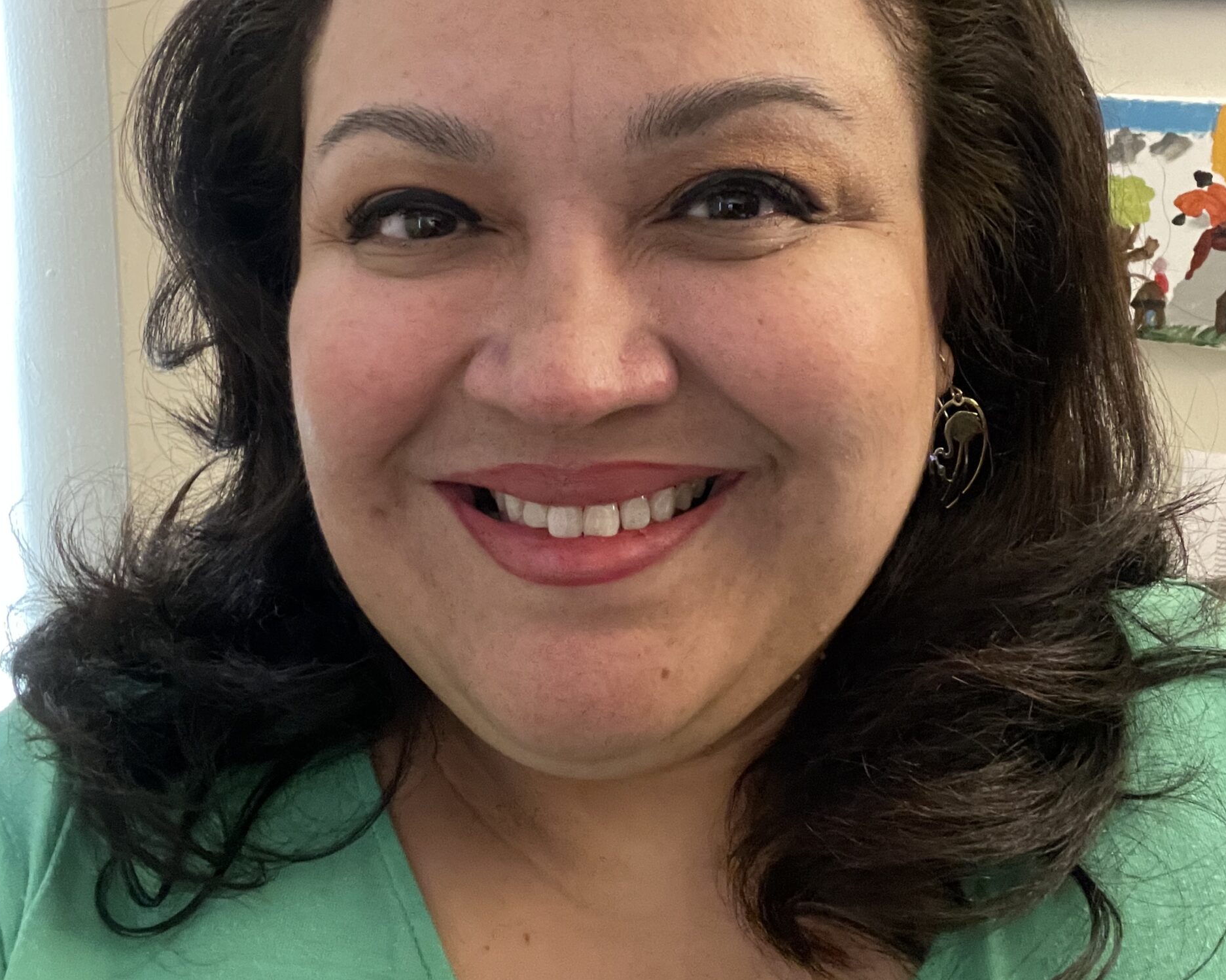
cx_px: 618
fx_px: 1451
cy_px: 303
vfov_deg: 36.8
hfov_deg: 45.8
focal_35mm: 40
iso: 640
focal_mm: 2.71
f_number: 2.2
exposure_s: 1/24
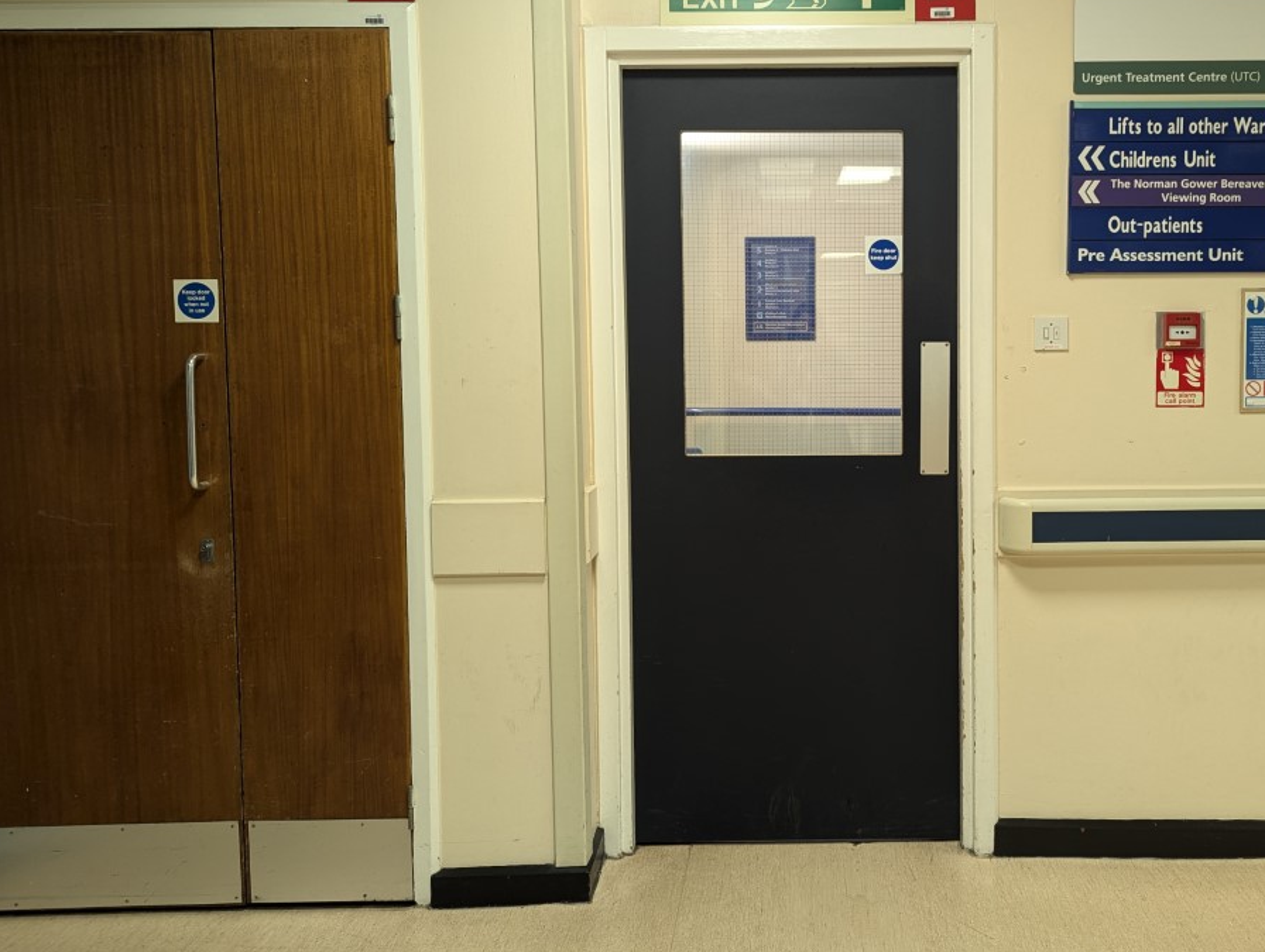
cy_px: 419
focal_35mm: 32
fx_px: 1171
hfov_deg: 55.8
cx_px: 817
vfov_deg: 44.2
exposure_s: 1/27.3
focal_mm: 6.81
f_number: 1.85
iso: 69
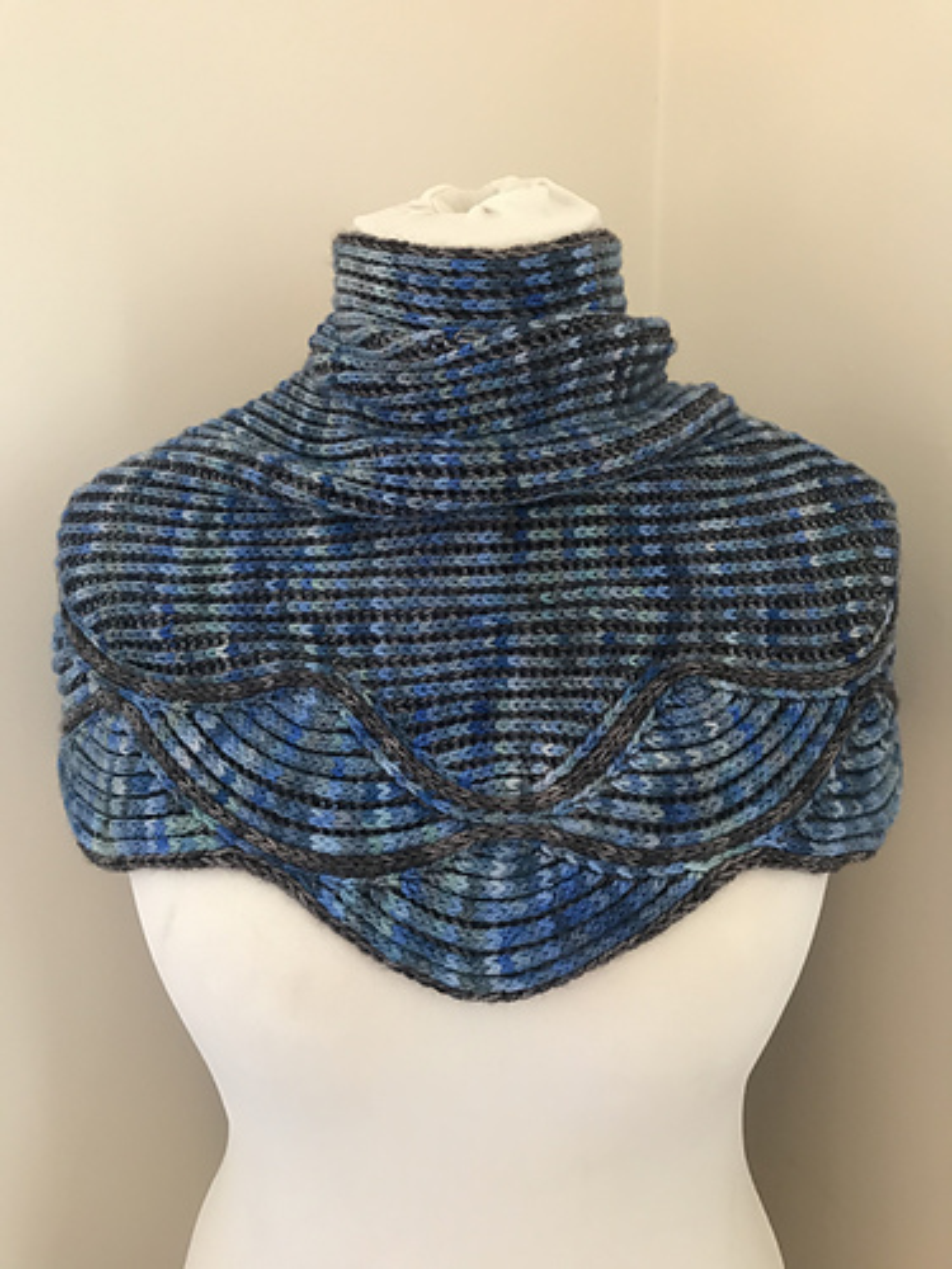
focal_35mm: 28
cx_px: 476
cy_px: 634
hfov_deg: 49.7
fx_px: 1027
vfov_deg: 63.4
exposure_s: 1/16
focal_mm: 3.99
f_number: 1.8
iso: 64
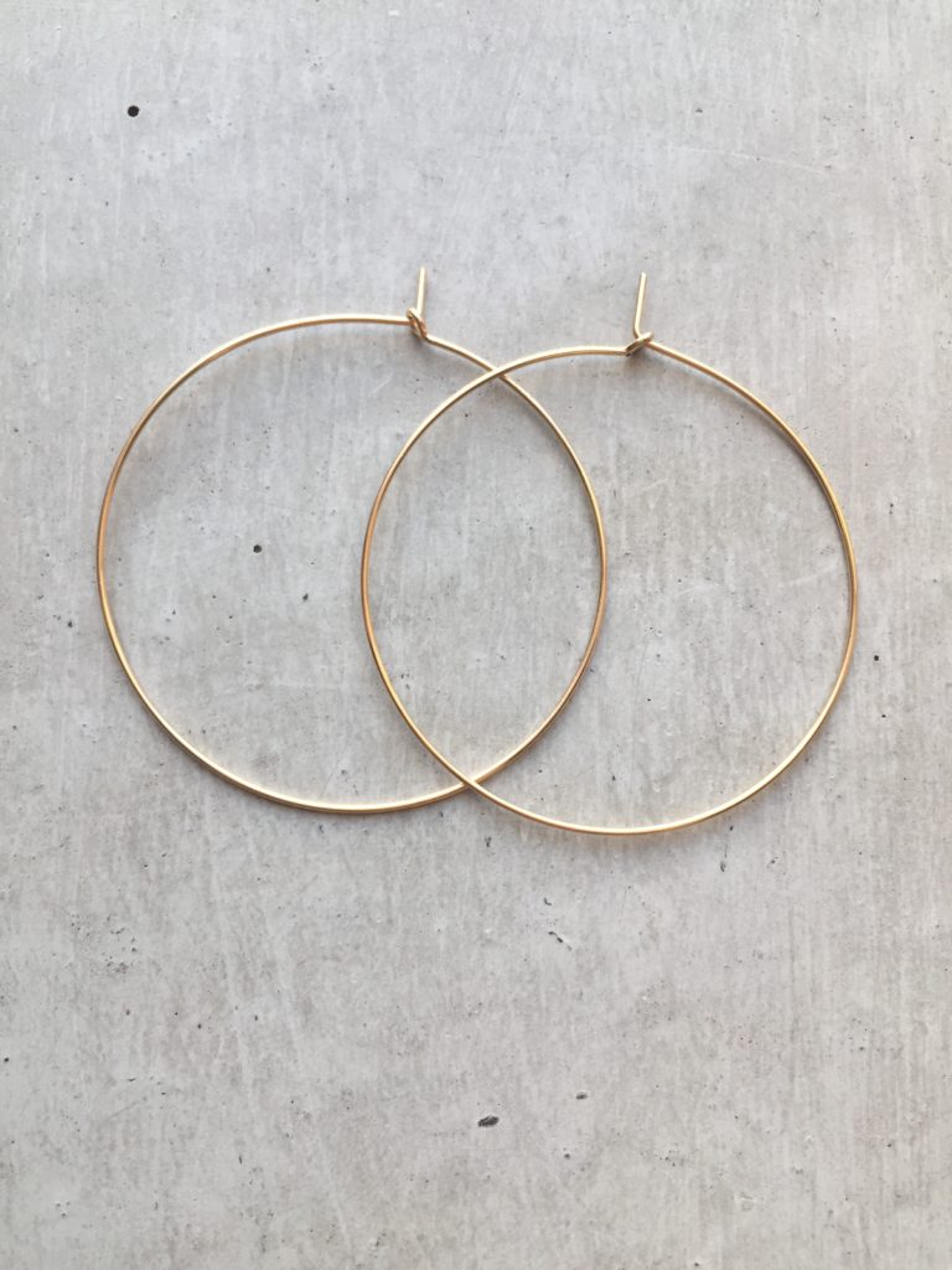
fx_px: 1063
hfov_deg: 48.2
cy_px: 635
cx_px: 476
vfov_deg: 61.7
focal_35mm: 29
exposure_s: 1/60
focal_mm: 4.15
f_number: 2.2
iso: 40
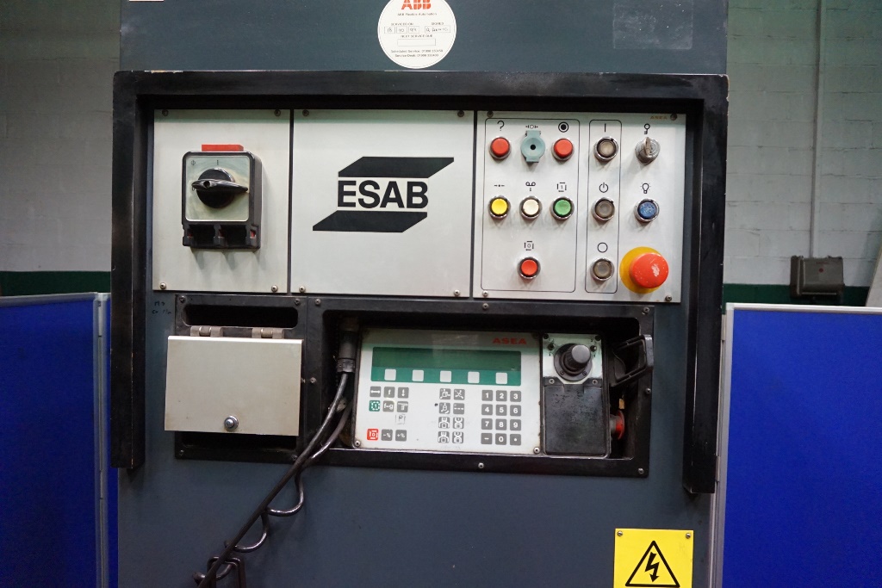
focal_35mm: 24
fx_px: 588
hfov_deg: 73.7
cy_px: 294
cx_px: 441
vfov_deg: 53.1
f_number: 3.5
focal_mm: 16
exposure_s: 1/160
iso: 2000
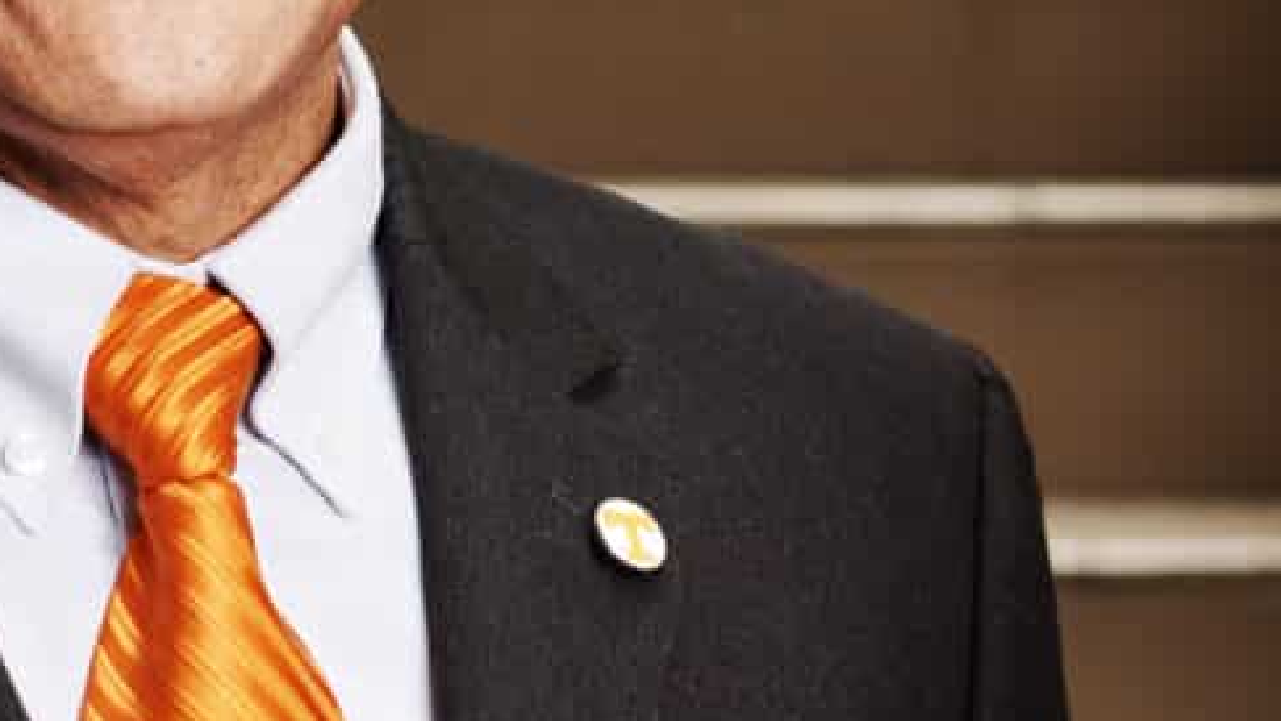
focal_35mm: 175
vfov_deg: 6.9
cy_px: 203
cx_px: 279
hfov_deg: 12.3
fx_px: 5945
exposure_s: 1/125
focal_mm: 35
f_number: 2.5
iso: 400
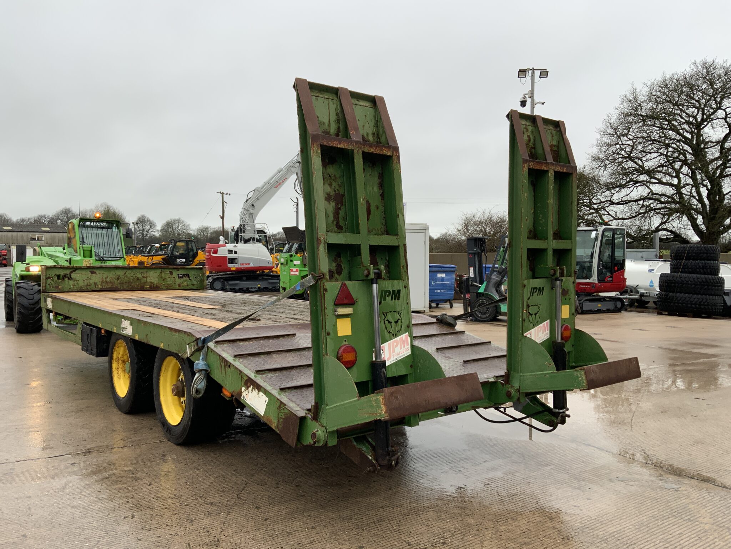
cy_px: 274
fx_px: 612
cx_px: 366
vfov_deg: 48.2
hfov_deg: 61.7
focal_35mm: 29
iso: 16
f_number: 1.8
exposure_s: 1/196
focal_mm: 3
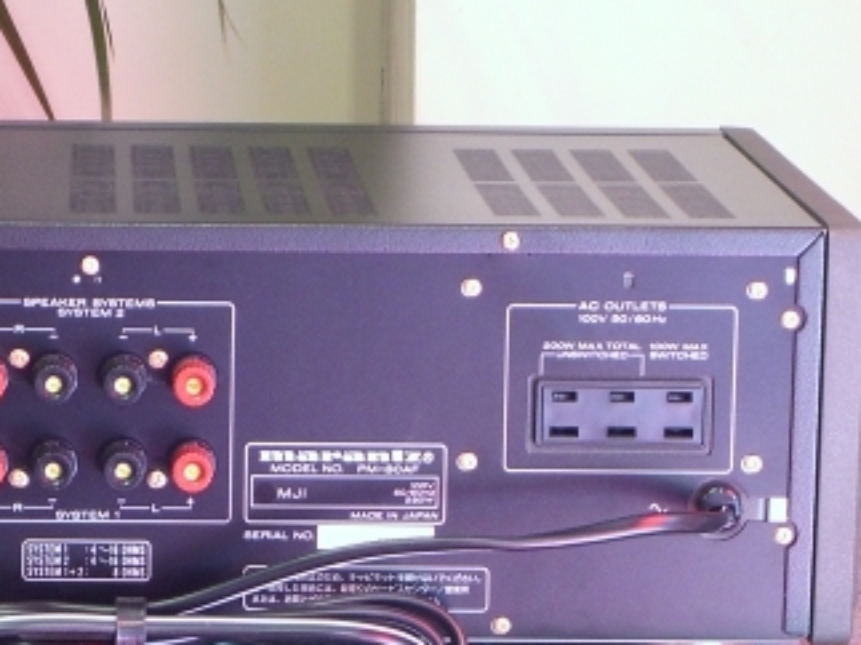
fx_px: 5619
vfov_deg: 6.6
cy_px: 440
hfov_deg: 8.7
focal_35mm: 226
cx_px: 213
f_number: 5.1
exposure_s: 1/10
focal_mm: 23.7
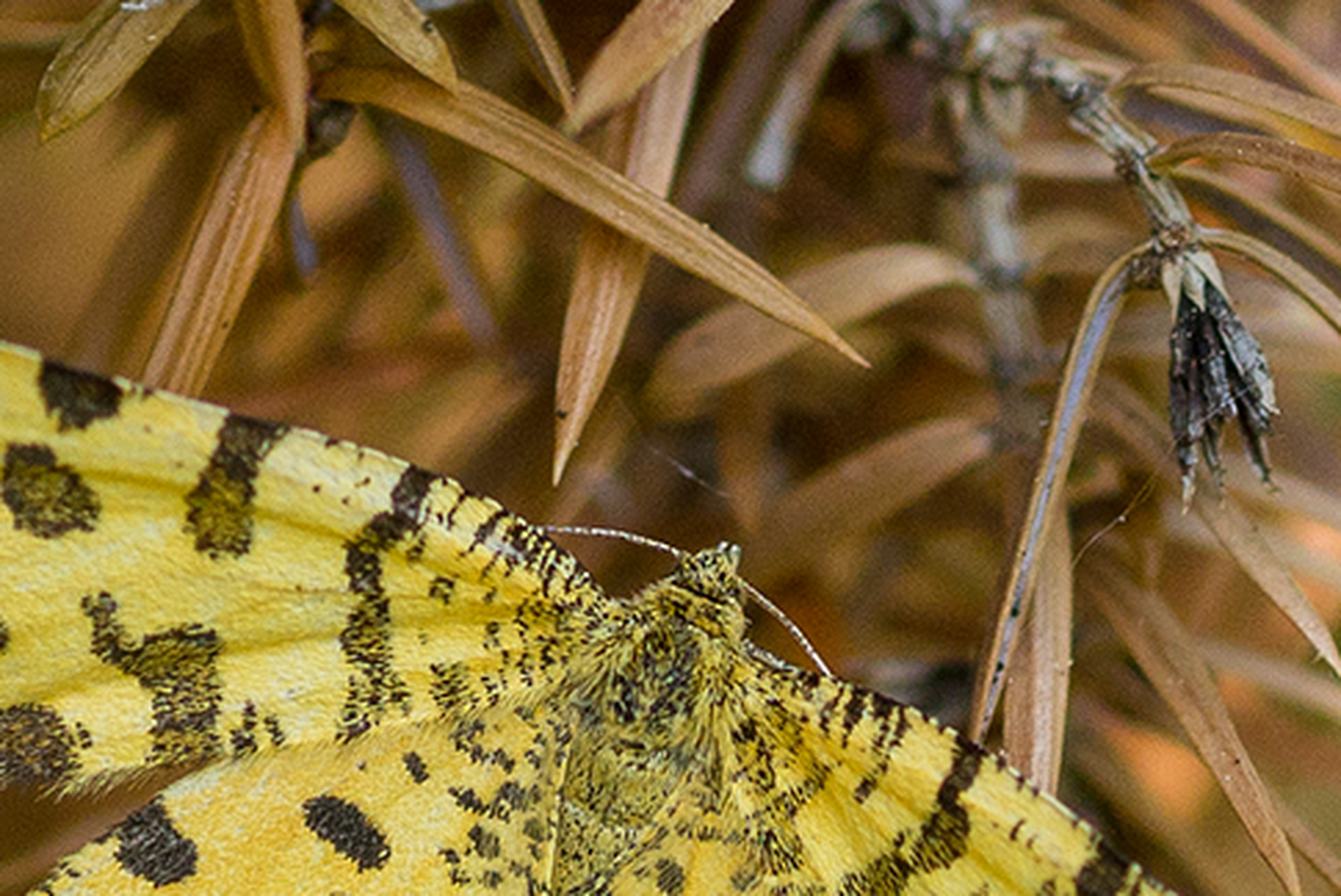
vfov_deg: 2.2
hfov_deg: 3.3
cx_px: 923
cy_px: 661
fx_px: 23033
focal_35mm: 618
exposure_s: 1/2000
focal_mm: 200
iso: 800
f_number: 4
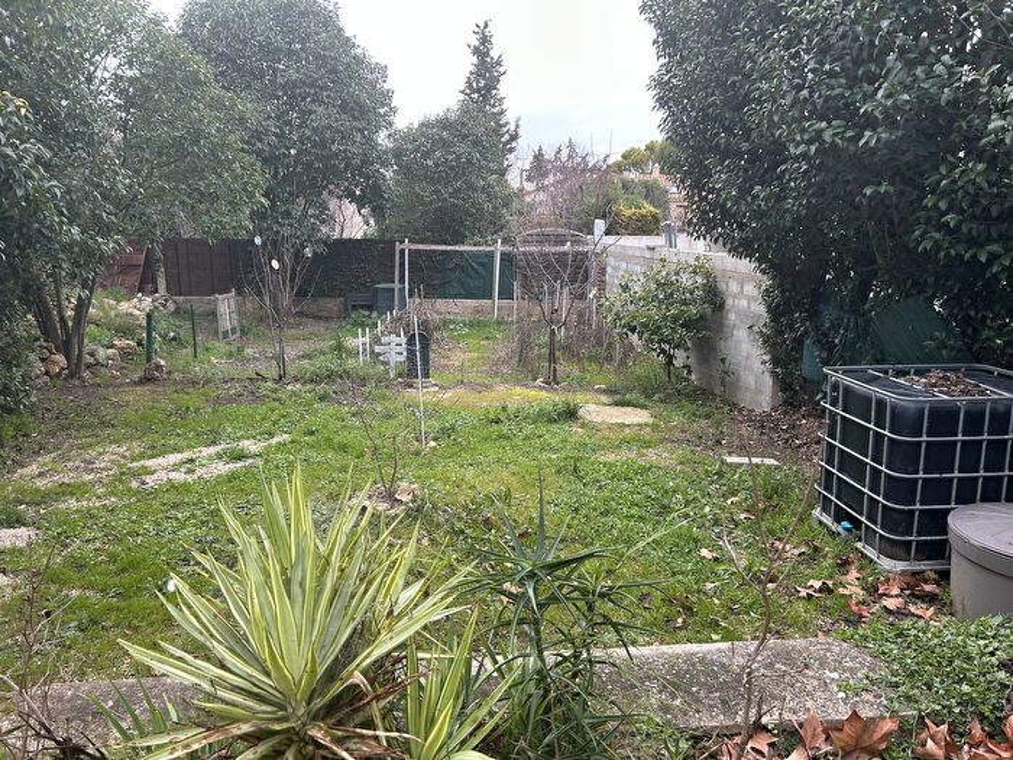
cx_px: 506
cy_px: 380
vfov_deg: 53.1
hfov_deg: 67.3
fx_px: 761
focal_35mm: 26
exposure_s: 1/121
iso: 50
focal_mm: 5.7
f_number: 1.5
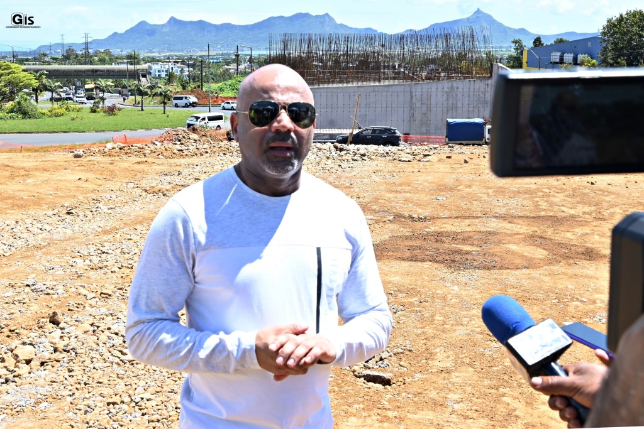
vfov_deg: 35.1
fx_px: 680
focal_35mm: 38
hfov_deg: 50.7
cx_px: 322
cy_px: 214
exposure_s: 1/160
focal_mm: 38
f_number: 16
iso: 400
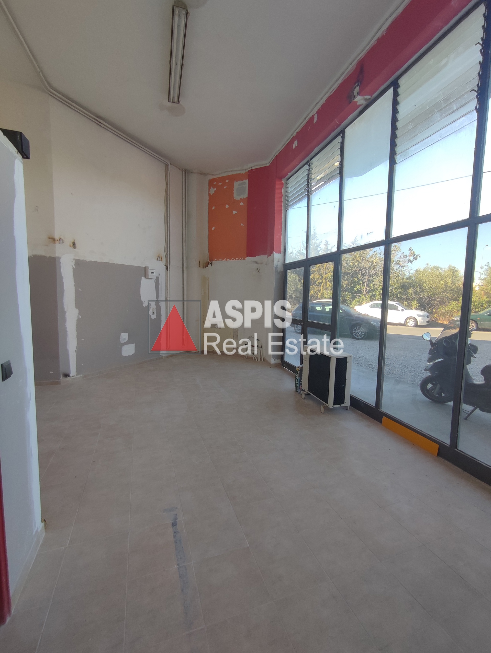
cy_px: 326
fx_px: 302
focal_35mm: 16
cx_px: 246
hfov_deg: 78.2
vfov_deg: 94.5
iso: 50
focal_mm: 1.65
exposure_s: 1/132
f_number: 2.2
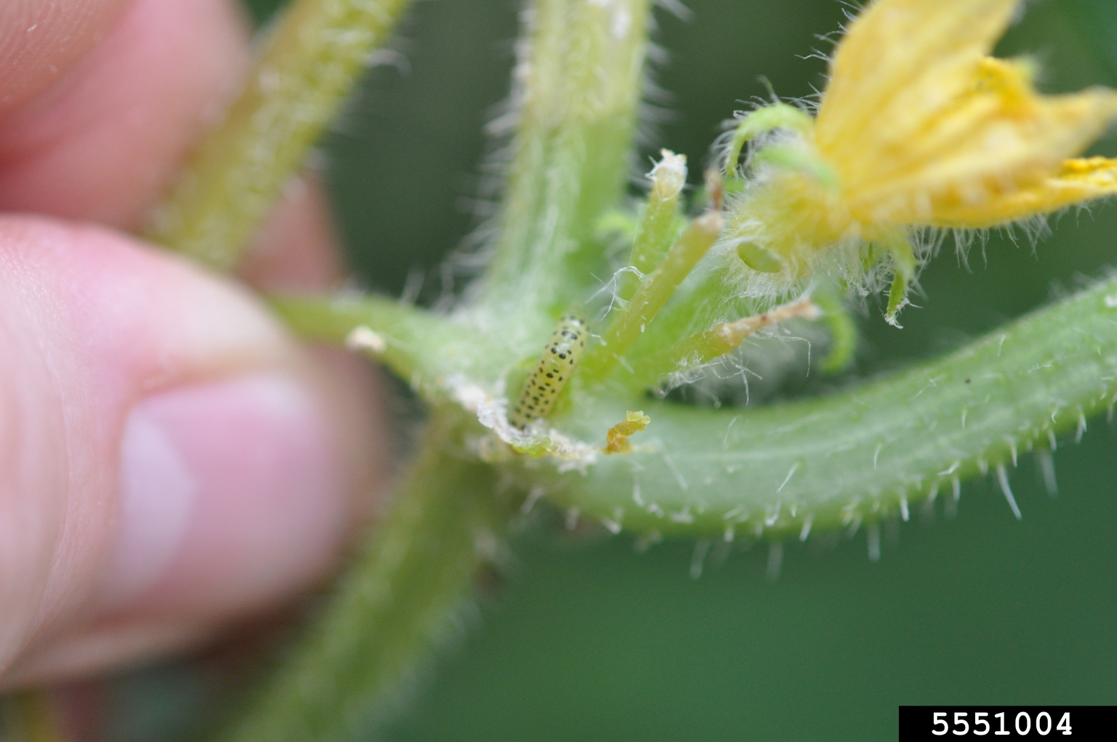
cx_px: 558
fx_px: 2789
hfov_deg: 22.6
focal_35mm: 90
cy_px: 371
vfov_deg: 15.1
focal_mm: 60
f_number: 4
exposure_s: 1/200
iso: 800
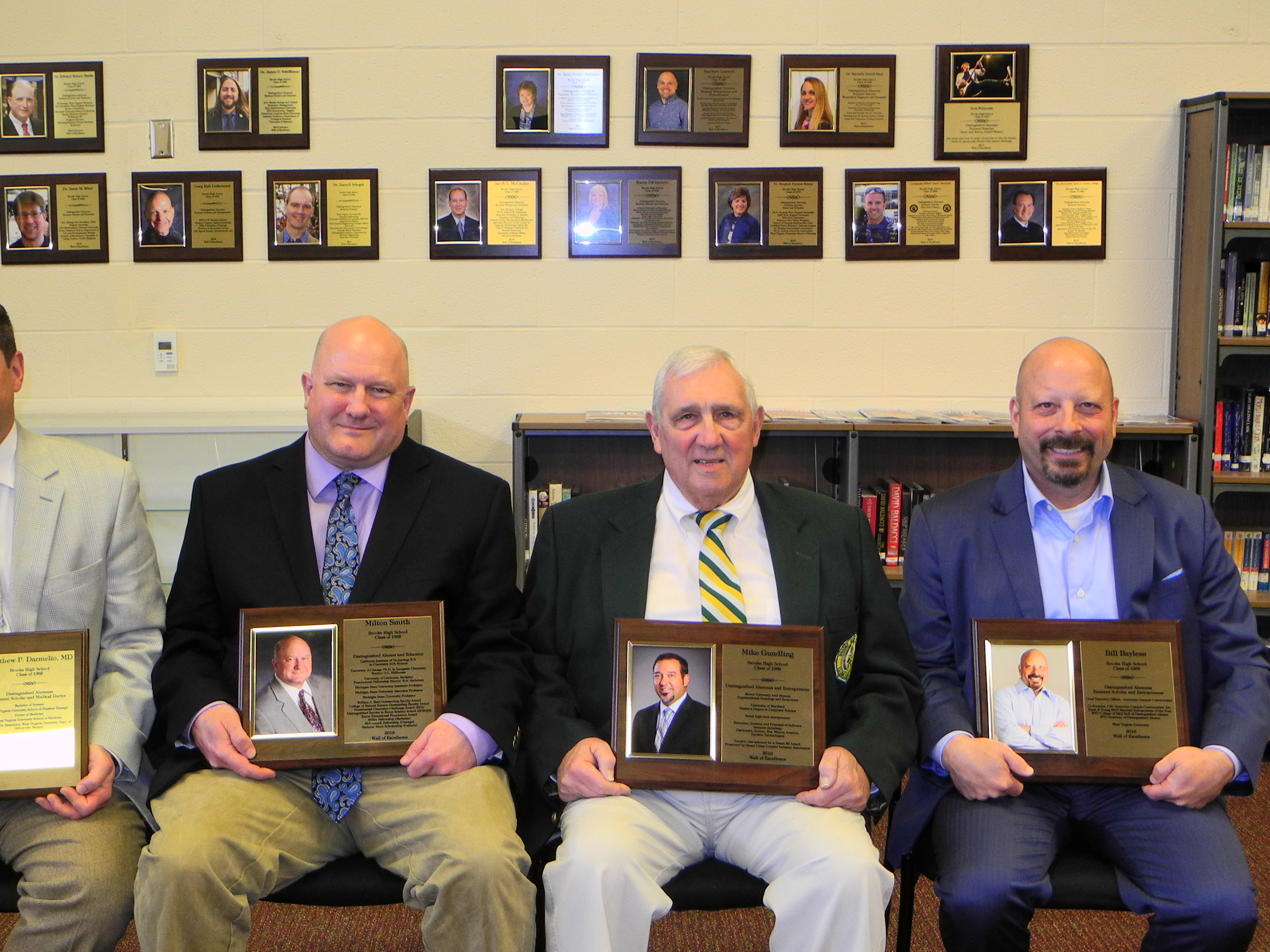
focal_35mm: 48
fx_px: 1761
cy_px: 418
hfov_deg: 39.4
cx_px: 479
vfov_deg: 30.2
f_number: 3.2
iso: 132
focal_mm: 7.4
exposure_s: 1/30
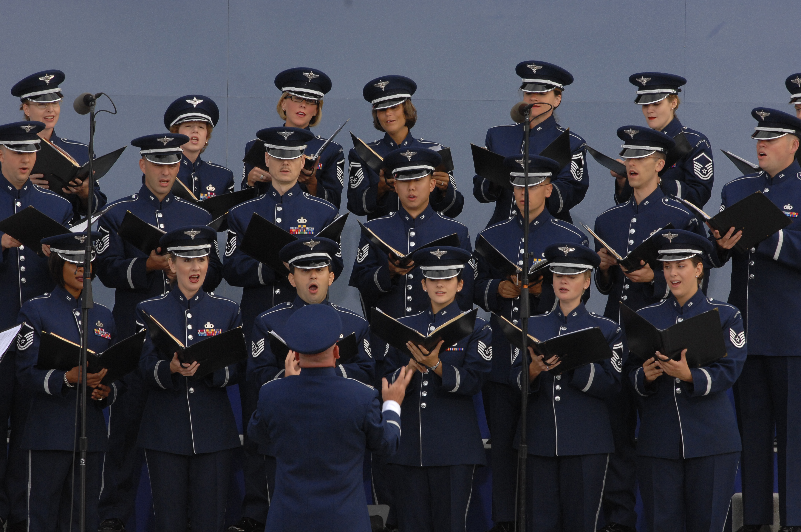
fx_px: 13334
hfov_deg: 3.4
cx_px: 400
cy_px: 266
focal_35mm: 600
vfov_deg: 2.3
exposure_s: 1/200
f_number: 9
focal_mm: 400
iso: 400
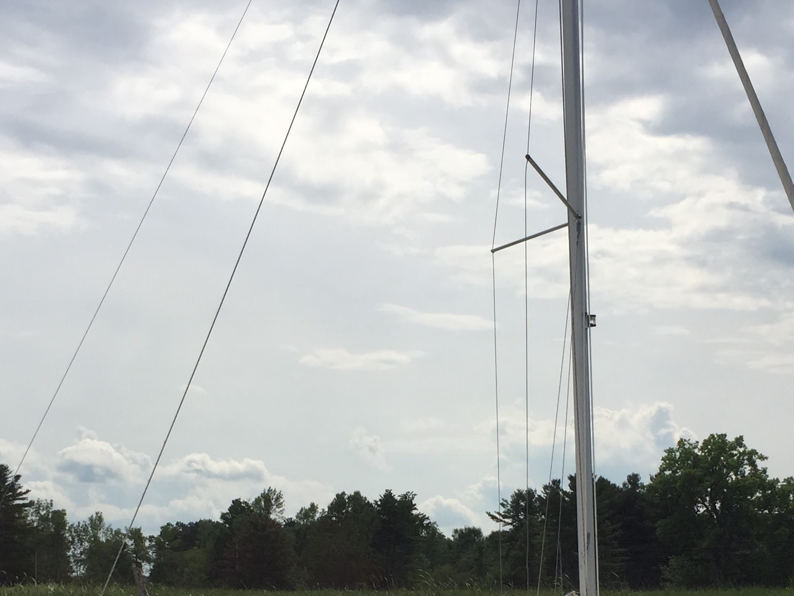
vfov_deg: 22.5
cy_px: 570
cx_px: 416
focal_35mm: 63
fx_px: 1445
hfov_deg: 30.7
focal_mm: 4.15
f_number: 2.2
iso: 32
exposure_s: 1/4405
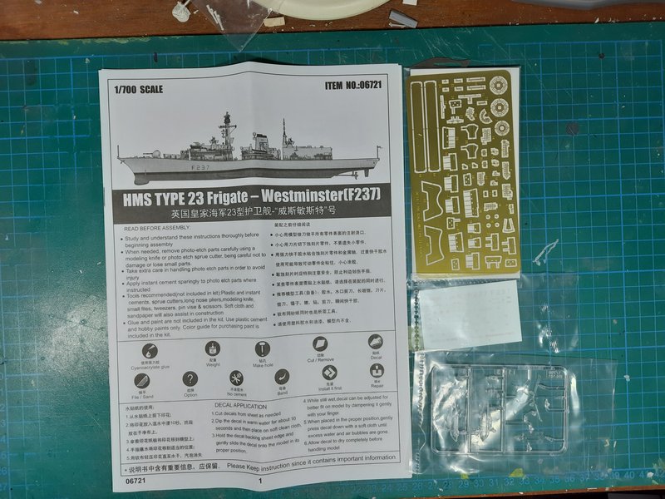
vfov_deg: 56.8
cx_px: 332
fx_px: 461
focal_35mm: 24
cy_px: 250
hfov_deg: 71.6
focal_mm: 5.23
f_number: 1.8
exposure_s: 1/100
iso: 32
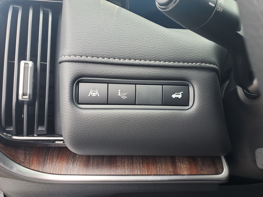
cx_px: 132
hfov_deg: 67.3
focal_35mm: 26
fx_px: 198
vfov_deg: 53.1
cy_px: 98
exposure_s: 1/120
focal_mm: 4.3
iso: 64
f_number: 2.4
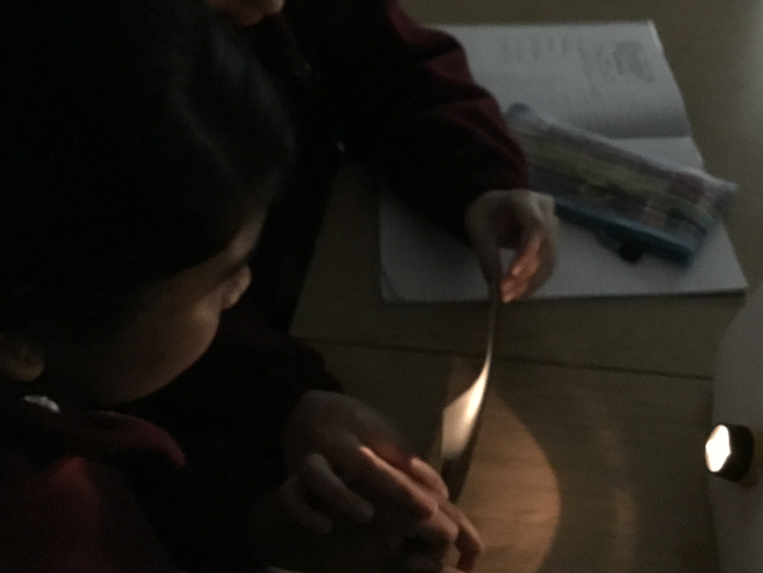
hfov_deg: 40.3
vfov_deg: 30.8
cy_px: 237
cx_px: 437
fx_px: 1036
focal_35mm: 47
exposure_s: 1/17
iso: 800
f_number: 2.4
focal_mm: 3.3
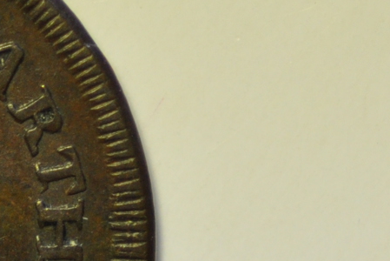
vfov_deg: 3.2
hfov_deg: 4.8
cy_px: 277
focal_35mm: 429
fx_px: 4650
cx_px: -221
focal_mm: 60
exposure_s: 1/250
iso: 640
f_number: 4
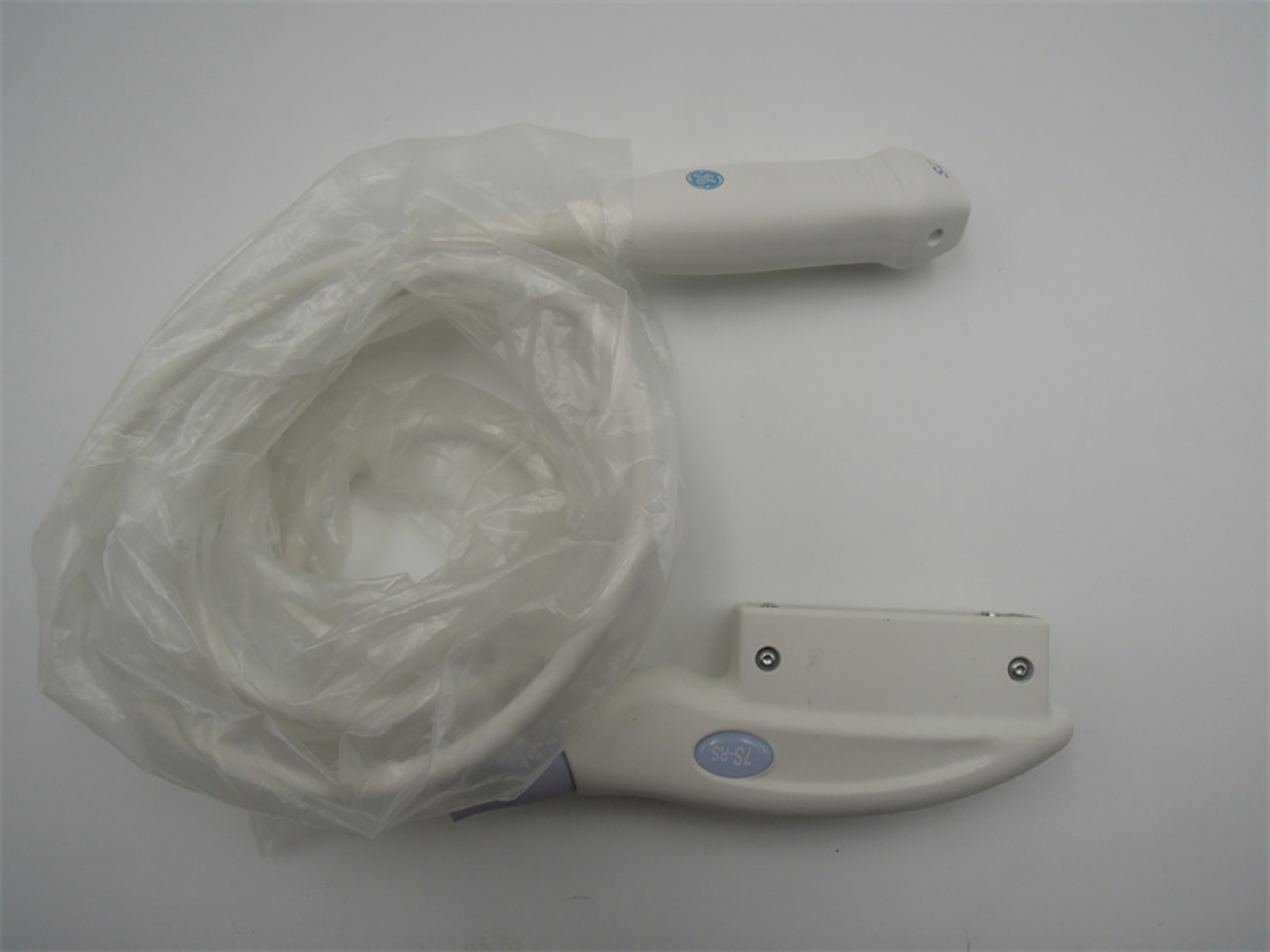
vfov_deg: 56.8
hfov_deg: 71.6
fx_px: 881
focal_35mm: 24
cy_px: 476
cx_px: 635
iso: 160
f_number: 2.8
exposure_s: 1/640
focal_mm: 4.3
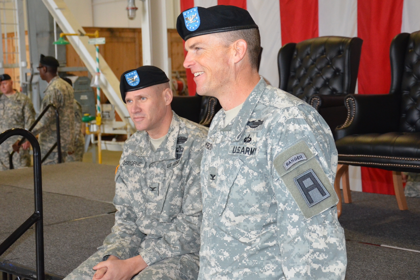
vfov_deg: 25.8
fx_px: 612
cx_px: 210
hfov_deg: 37.8
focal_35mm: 52
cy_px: 140
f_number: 4.5
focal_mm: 35
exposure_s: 1/60
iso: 1800
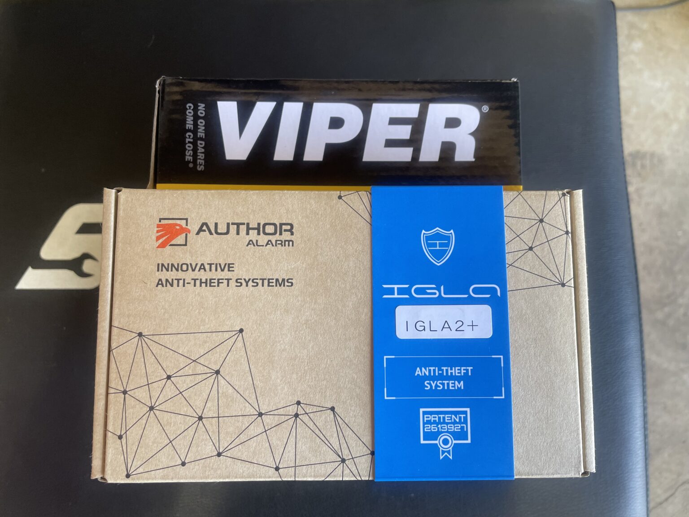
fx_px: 518
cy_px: 258
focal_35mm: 26
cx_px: 344
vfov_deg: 53.1
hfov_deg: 67.3
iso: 125
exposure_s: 1/121
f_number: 1.6
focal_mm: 4.2
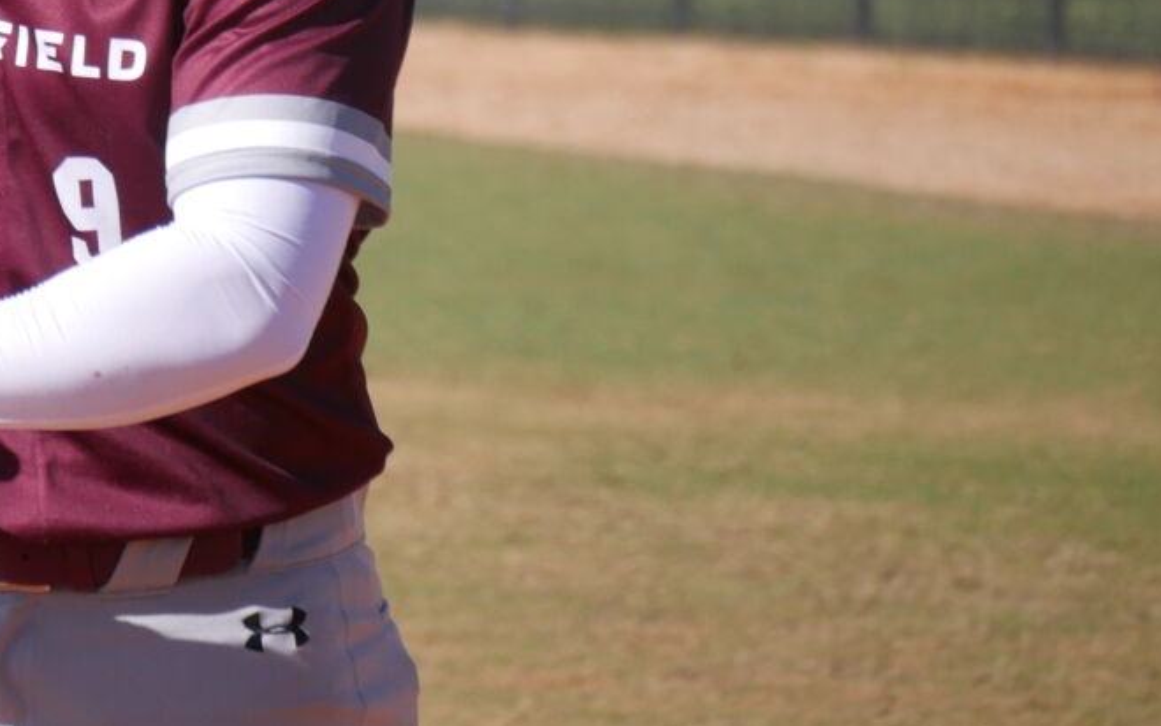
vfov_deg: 1.6
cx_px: 126
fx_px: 25321
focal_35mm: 800
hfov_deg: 2.6
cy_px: -164
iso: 200
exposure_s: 1/800
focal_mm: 150
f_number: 5.6
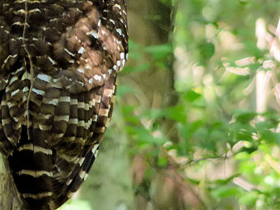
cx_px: 53
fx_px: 15576
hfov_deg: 1.0
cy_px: 34
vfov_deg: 0.8
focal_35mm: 1927
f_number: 5.6
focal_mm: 186.42
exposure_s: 1/50
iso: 800
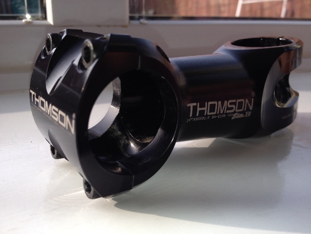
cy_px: 117
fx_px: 314
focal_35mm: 35
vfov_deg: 40.7
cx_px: 156
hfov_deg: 52.6
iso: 50
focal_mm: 4.28
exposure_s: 1/380
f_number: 2.4
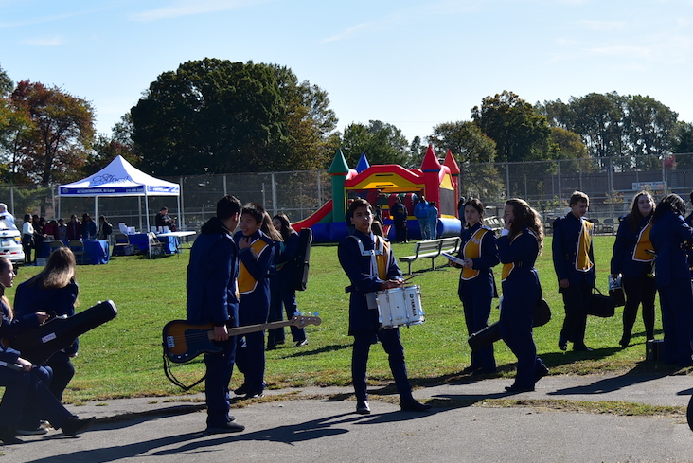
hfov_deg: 23.9
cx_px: 534
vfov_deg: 16.3
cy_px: 225
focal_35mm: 84
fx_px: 1618
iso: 100
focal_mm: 38
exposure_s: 1/800
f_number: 4
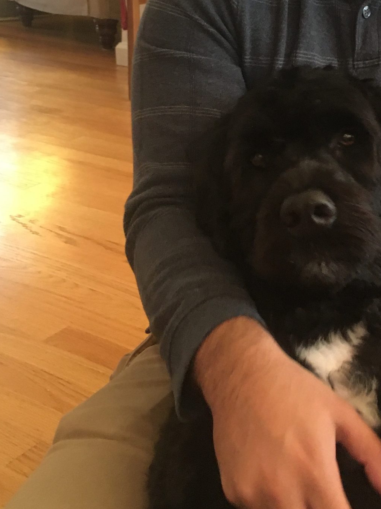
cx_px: 304
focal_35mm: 55
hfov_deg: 26.1
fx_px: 807
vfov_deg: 34.3
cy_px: 132
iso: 250
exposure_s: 1/15
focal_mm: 4.15
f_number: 2.2
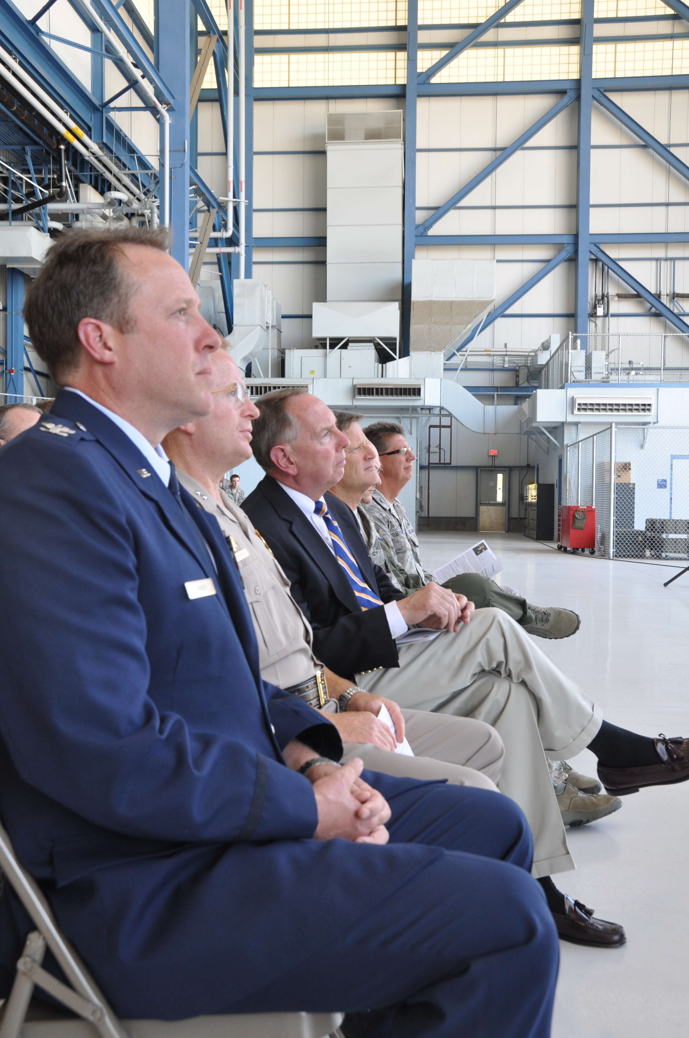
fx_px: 1122
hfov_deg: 34.1
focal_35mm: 39
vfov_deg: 49.6
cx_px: 344
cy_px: 519
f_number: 8
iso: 360
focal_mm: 26
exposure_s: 1/60
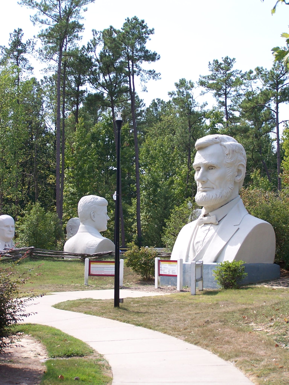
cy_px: 192
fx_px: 746
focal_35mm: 67
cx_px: 144
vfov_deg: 29.0
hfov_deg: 21.9
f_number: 3.2
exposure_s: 1/500
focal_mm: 11.1
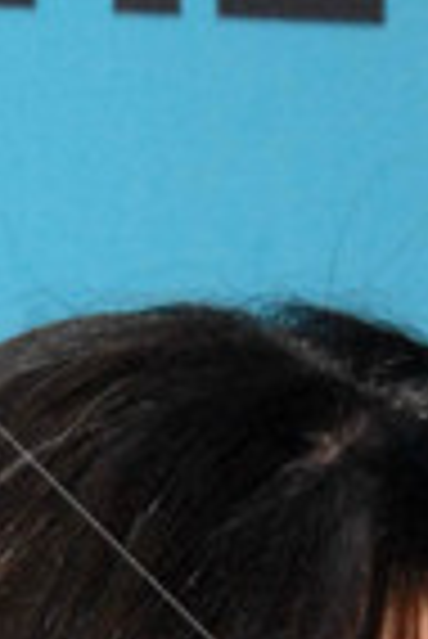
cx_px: 998
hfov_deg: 2.0
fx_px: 12463
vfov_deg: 2.9
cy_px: 1433
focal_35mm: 701
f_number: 7.1
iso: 400
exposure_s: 1/200
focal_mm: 65
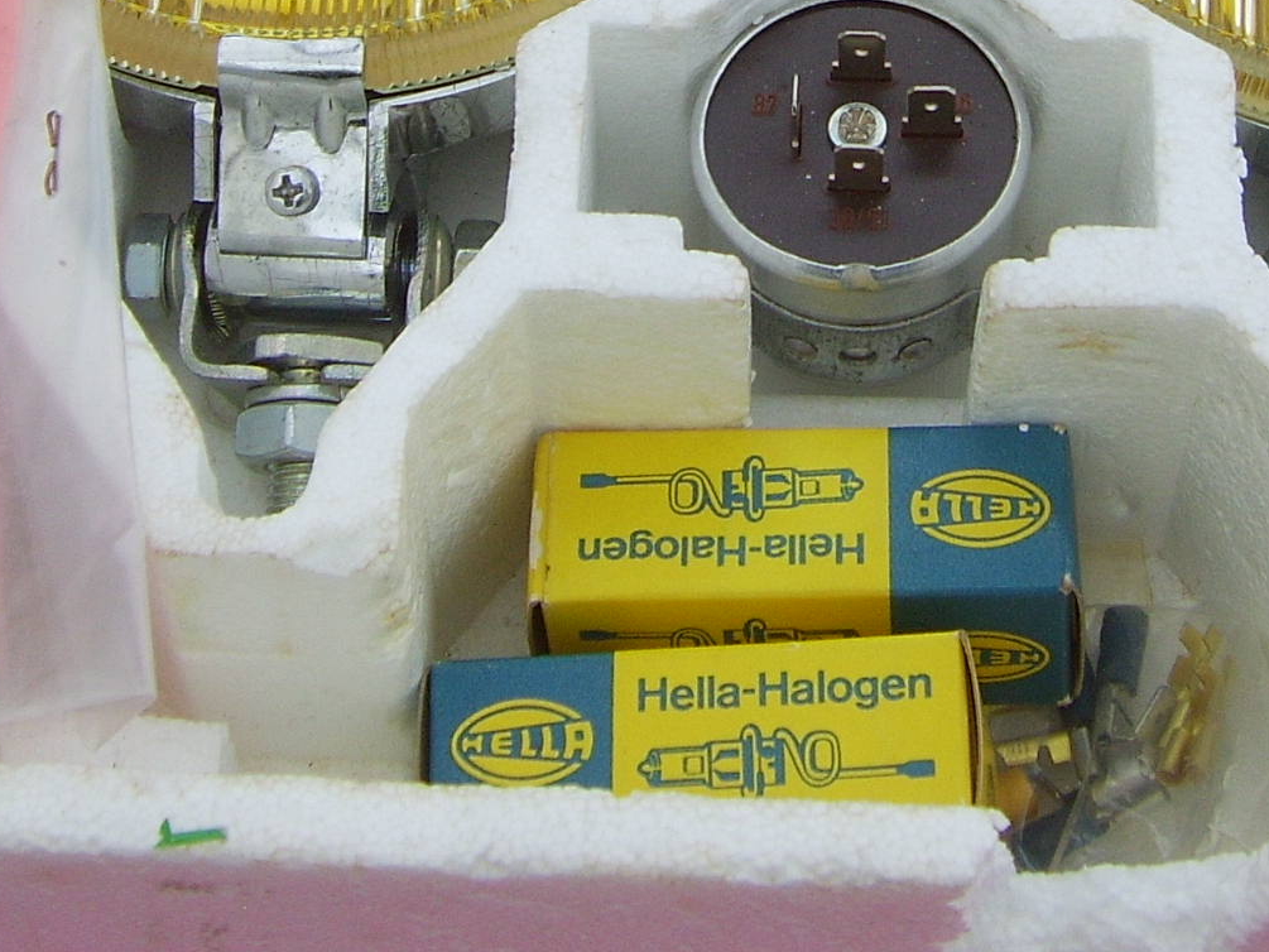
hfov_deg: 20.0
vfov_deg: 14.6
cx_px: 812
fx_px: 3593
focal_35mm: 98
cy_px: -215
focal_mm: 7.8
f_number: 4
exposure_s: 1/100
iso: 50
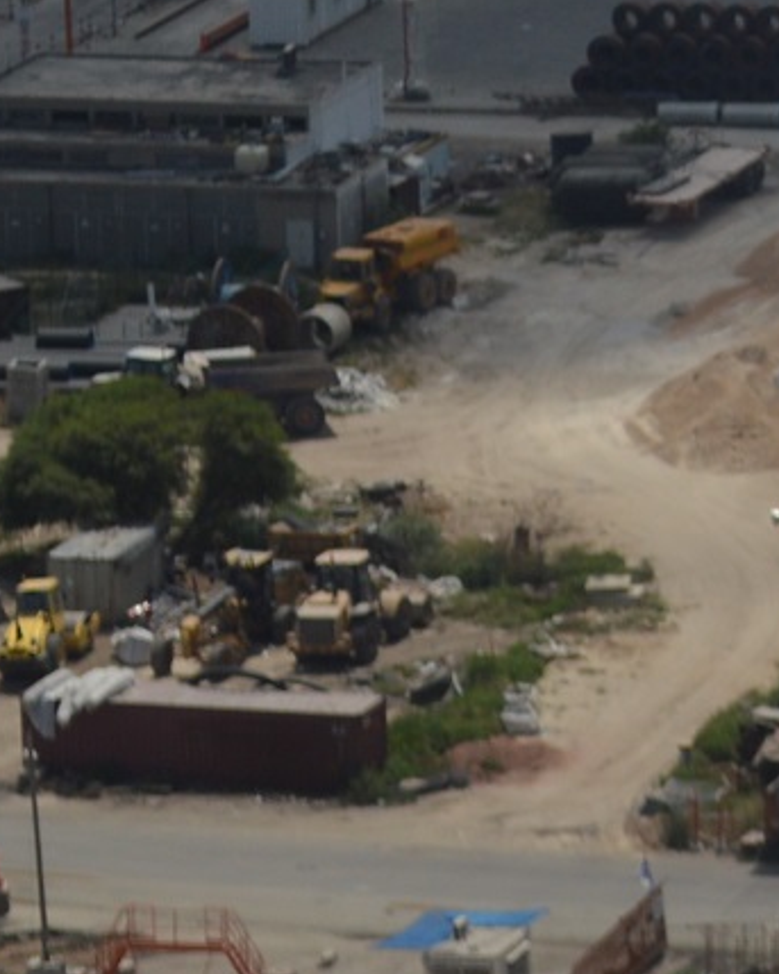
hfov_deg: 4.2
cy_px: -14
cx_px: 1899
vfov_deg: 5.3
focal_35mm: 361
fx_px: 10407
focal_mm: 44
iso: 100
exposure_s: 1/1000
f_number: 5.3
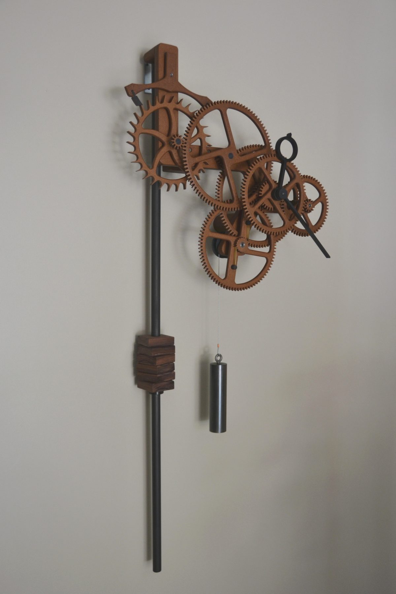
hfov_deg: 36.9
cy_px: 297
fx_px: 594
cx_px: 198
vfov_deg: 53.1
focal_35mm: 36
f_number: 3.8
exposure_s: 1/15
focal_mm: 24
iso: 450
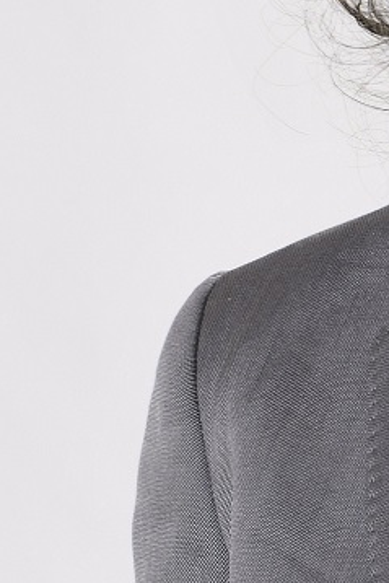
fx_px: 7205
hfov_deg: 3.1
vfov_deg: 4.6
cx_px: 770
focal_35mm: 445
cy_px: 259
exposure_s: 1/125
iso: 125
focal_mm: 70
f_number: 10
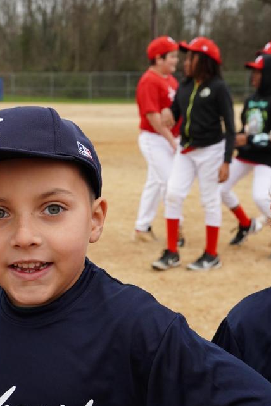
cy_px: 222
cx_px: 76
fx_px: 756
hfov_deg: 20.2
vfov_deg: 30.1
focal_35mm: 67
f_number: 5.6
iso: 800
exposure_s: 1/400
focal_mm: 28
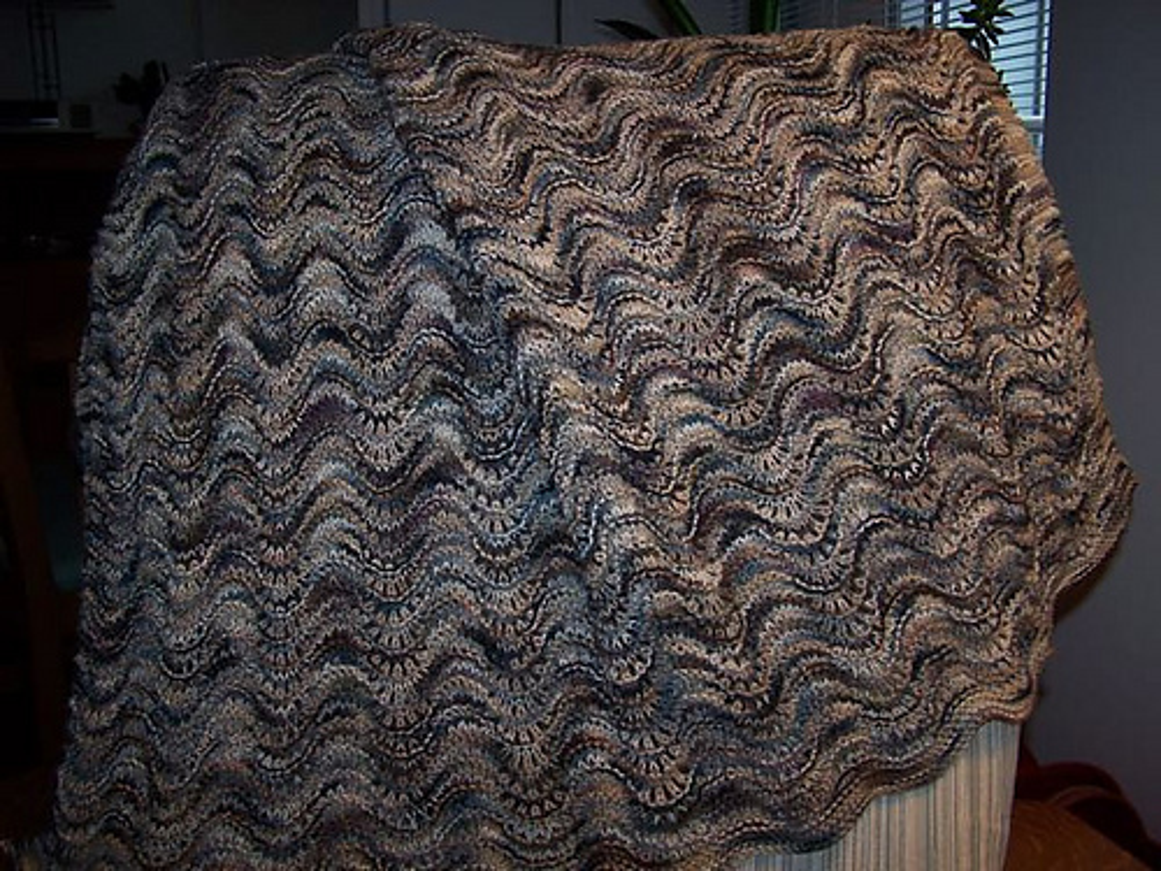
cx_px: 580
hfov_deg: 49.0
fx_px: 1274
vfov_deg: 37.7
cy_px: 436
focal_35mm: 38
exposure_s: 1/60
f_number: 2.8
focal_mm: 6.3
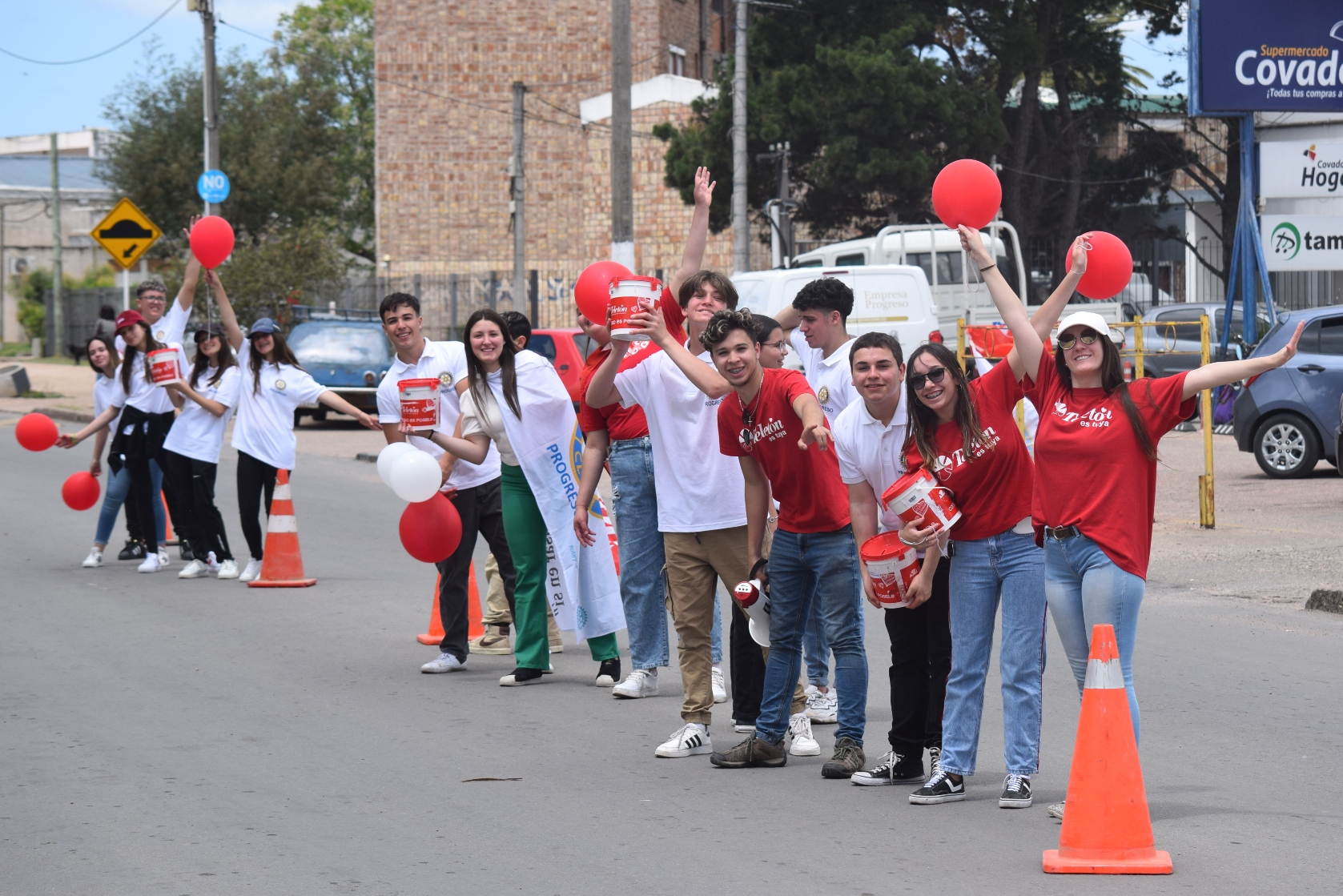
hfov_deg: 17.5
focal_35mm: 117
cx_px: 672
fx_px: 4366
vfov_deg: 11.7
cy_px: 448
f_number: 7.1
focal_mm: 78
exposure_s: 1/800
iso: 200
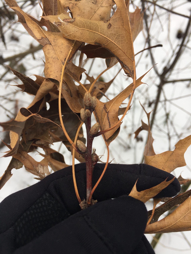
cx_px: 96
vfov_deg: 61.7
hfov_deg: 48.2
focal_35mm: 29
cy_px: 127
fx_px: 213
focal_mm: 4.15
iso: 40
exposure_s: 1/60
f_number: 2.2
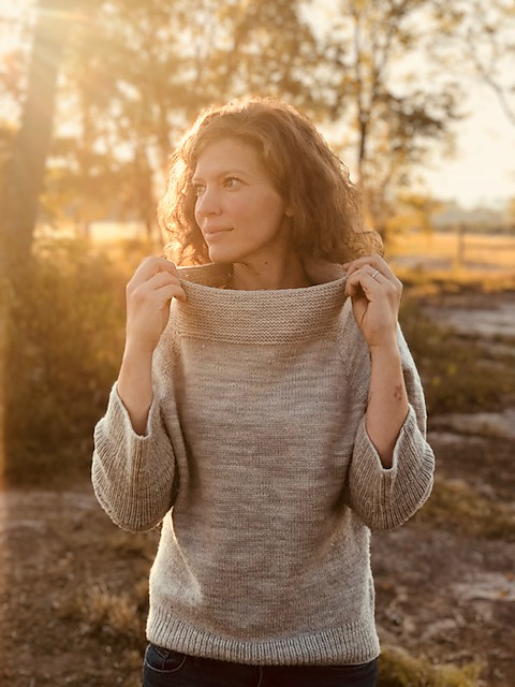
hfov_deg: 25.7
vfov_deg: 33.8
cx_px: 258
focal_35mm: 57
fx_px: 1131
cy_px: 344
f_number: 2.8
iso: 20
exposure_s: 1/187
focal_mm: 6.6
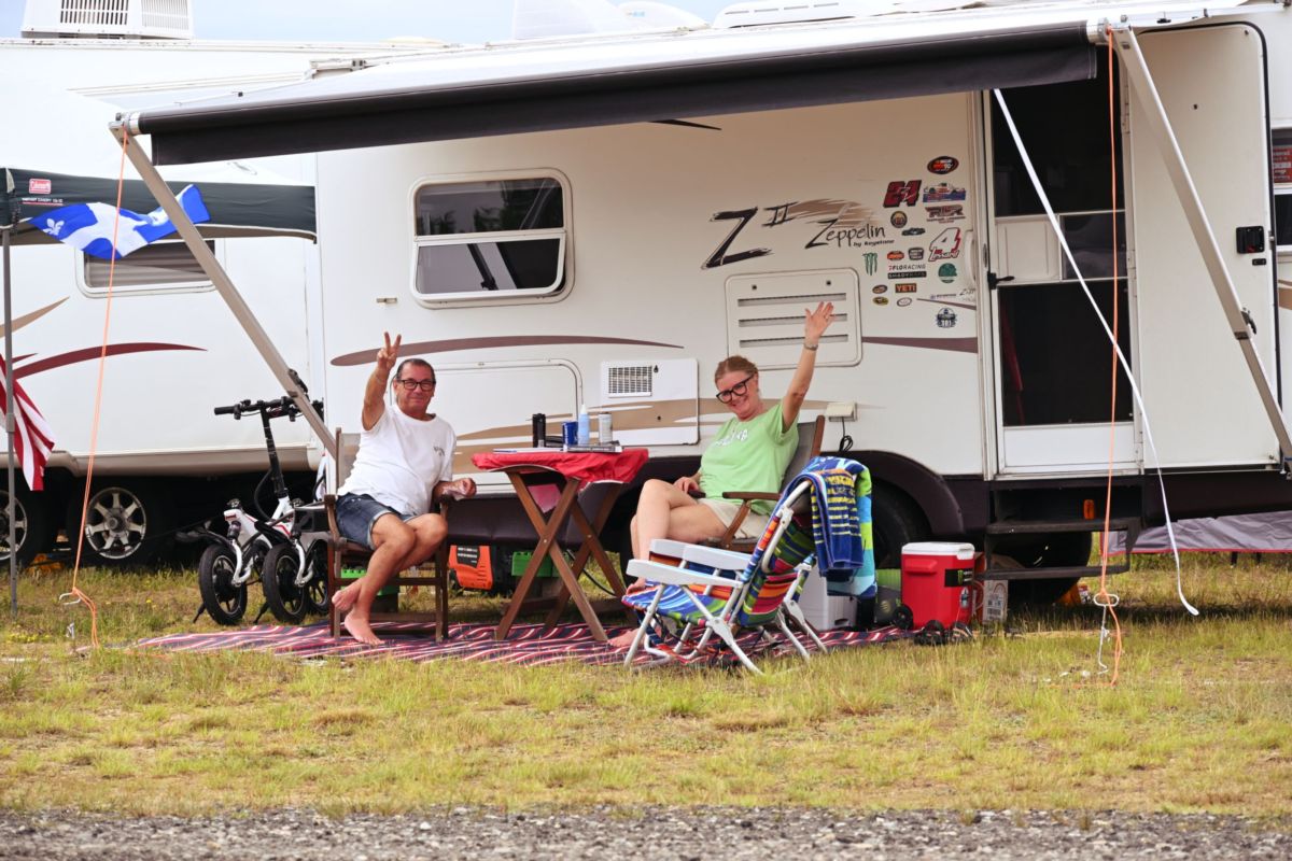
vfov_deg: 10.5
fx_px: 4665
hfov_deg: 15.8
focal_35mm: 130
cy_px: 430
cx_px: 646
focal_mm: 130
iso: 125
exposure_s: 1/100
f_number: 8
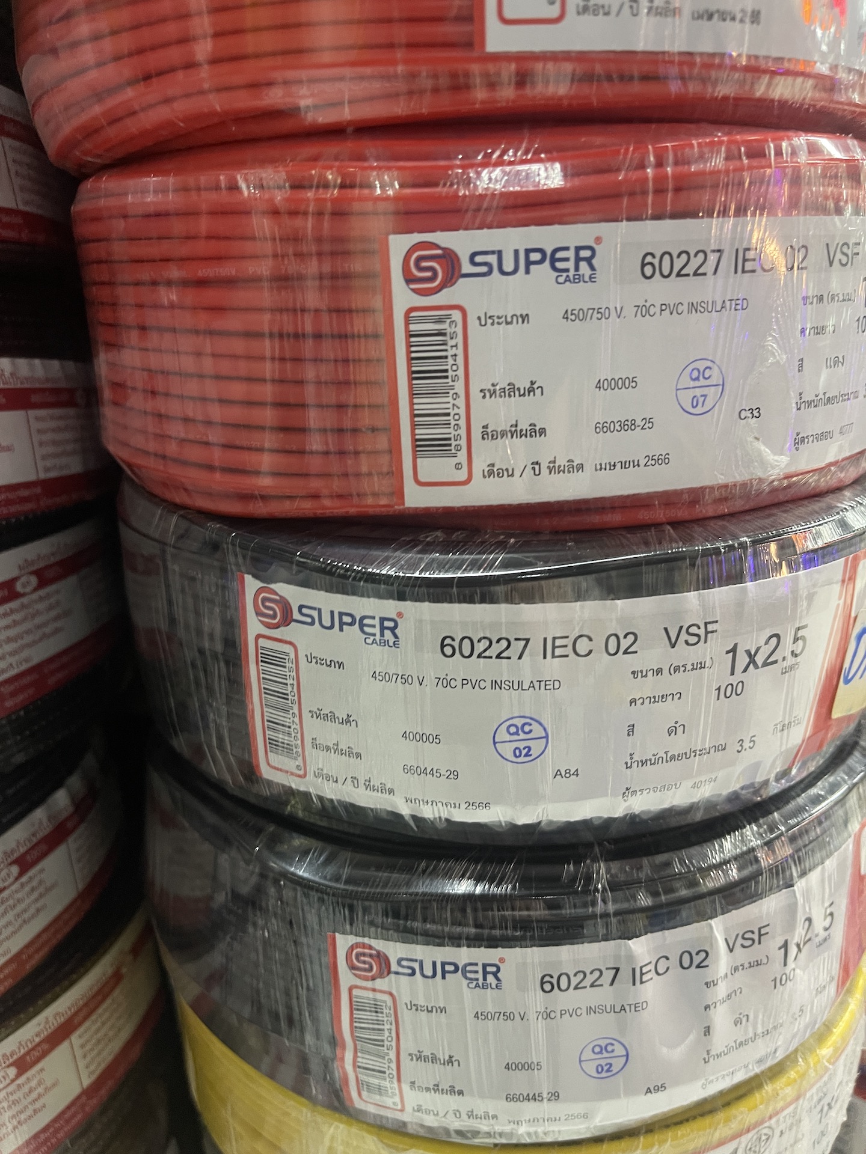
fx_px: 867
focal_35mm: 26
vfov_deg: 67.3
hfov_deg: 53.1
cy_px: 577
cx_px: 433
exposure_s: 1/50
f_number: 1.6
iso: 250
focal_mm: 5.1
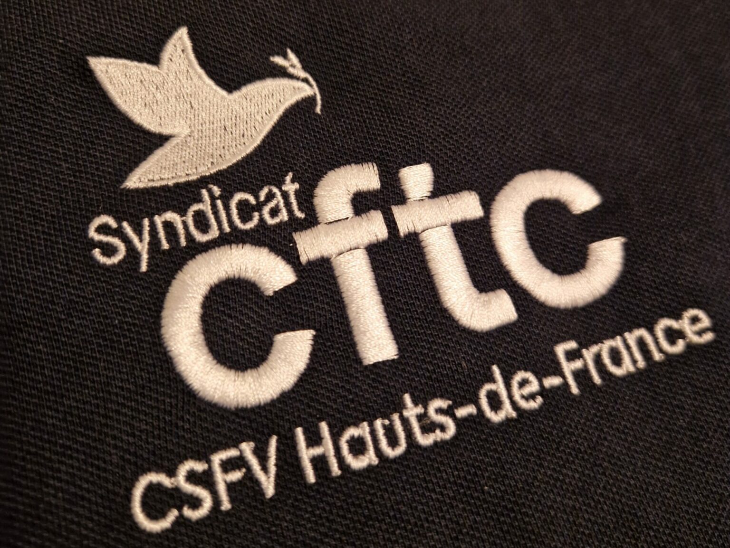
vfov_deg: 58.9
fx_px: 485
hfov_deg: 73.9
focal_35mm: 23
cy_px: 274
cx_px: 365
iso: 640
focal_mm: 5.4
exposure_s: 1/33
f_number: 1.8
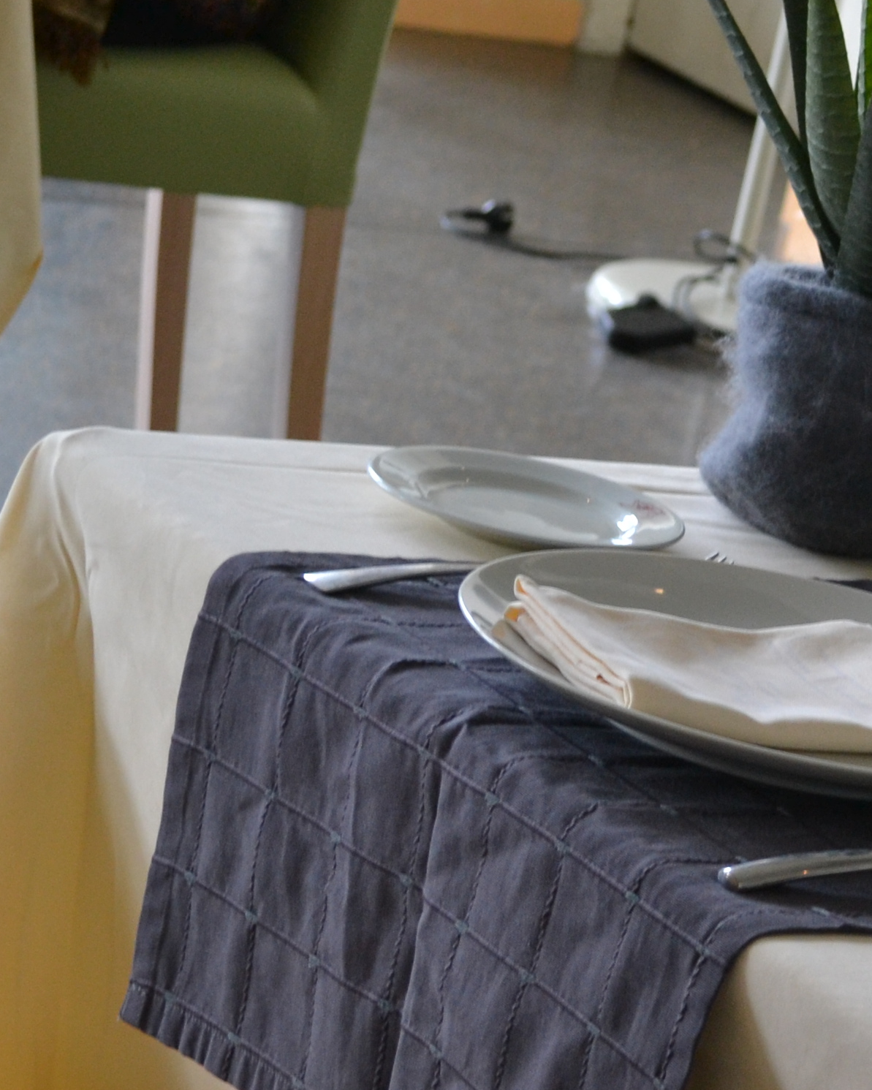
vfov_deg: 11.1
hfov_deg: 8.7
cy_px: 805
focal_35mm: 174
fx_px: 5613
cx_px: 1234
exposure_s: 1/60
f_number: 5.3
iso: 640
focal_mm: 40
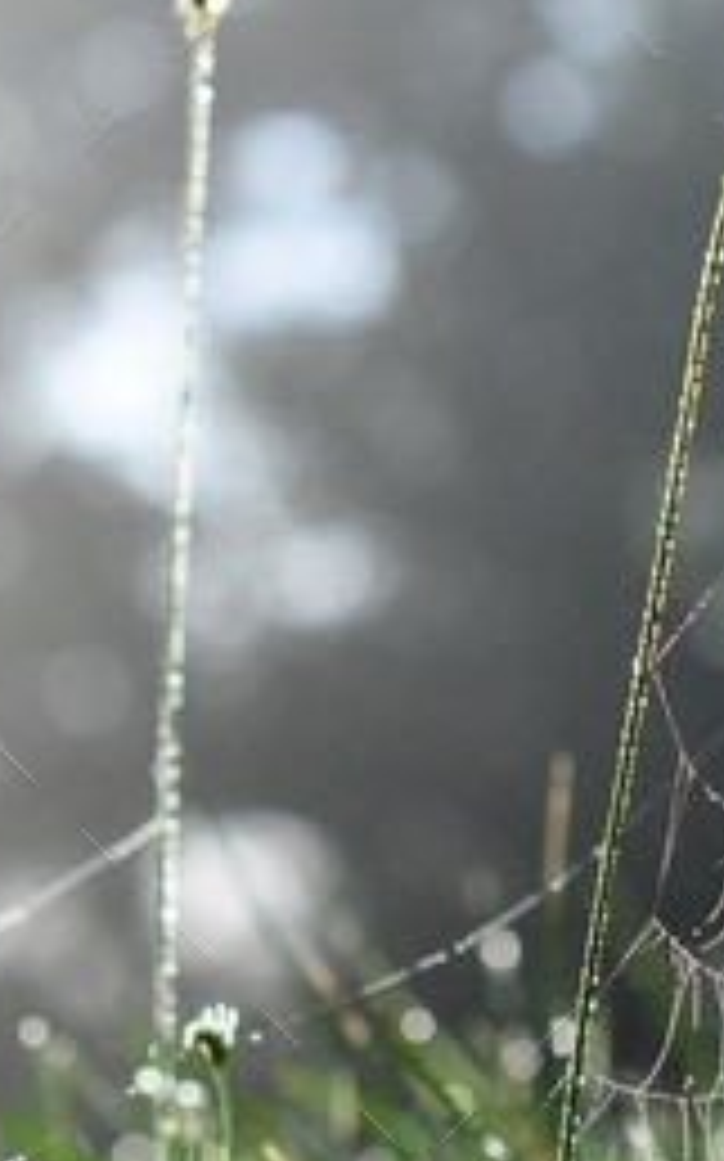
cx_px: 396
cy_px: 700
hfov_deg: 9.4
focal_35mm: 140
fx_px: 4425
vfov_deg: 14.9
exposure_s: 1/1600
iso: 200
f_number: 5
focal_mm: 40
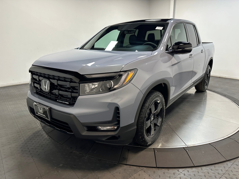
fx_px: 166
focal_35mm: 24
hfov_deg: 71.6
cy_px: 90
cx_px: 120
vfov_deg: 56.8
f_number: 1.78
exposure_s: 1/60
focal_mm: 6.86
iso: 320
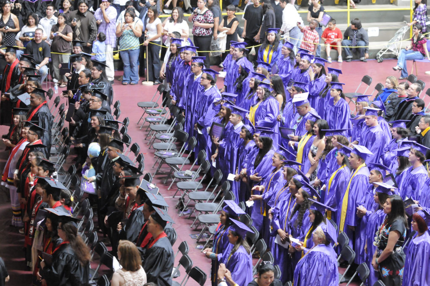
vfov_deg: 4.6
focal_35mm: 300
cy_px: 143
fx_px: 3579
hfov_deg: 6.9
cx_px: 215
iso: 3200
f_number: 4
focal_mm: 200
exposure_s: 1/200
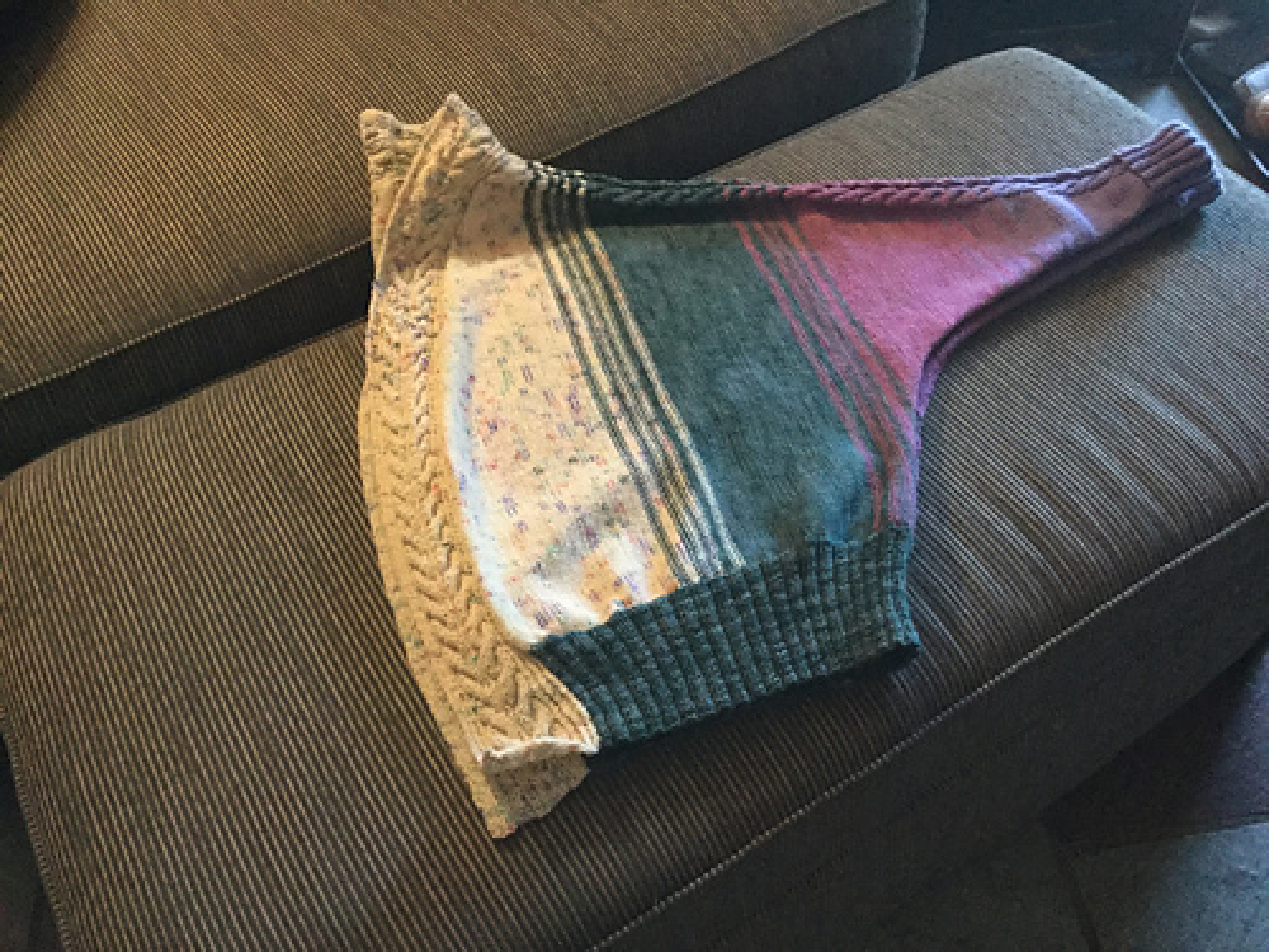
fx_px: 1136
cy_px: 476
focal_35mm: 31
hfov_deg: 58.4
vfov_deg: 45.4
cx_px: 634
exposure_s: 1/15
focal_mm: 3.3
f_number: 2.4
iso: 250
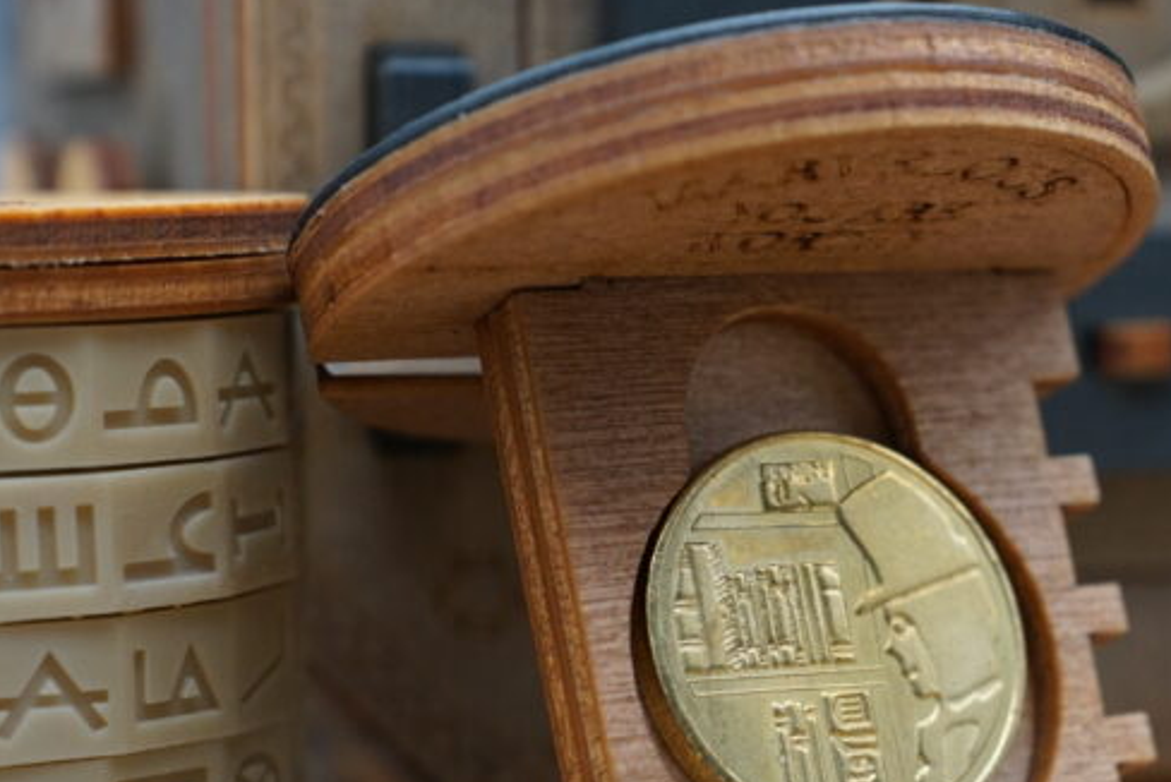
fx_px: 4849
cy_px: 573
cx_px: 1157
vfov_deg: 9.2
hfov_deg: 13.6
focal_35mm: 149
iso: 500
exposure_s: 1/100
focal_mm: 50
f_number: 4.5
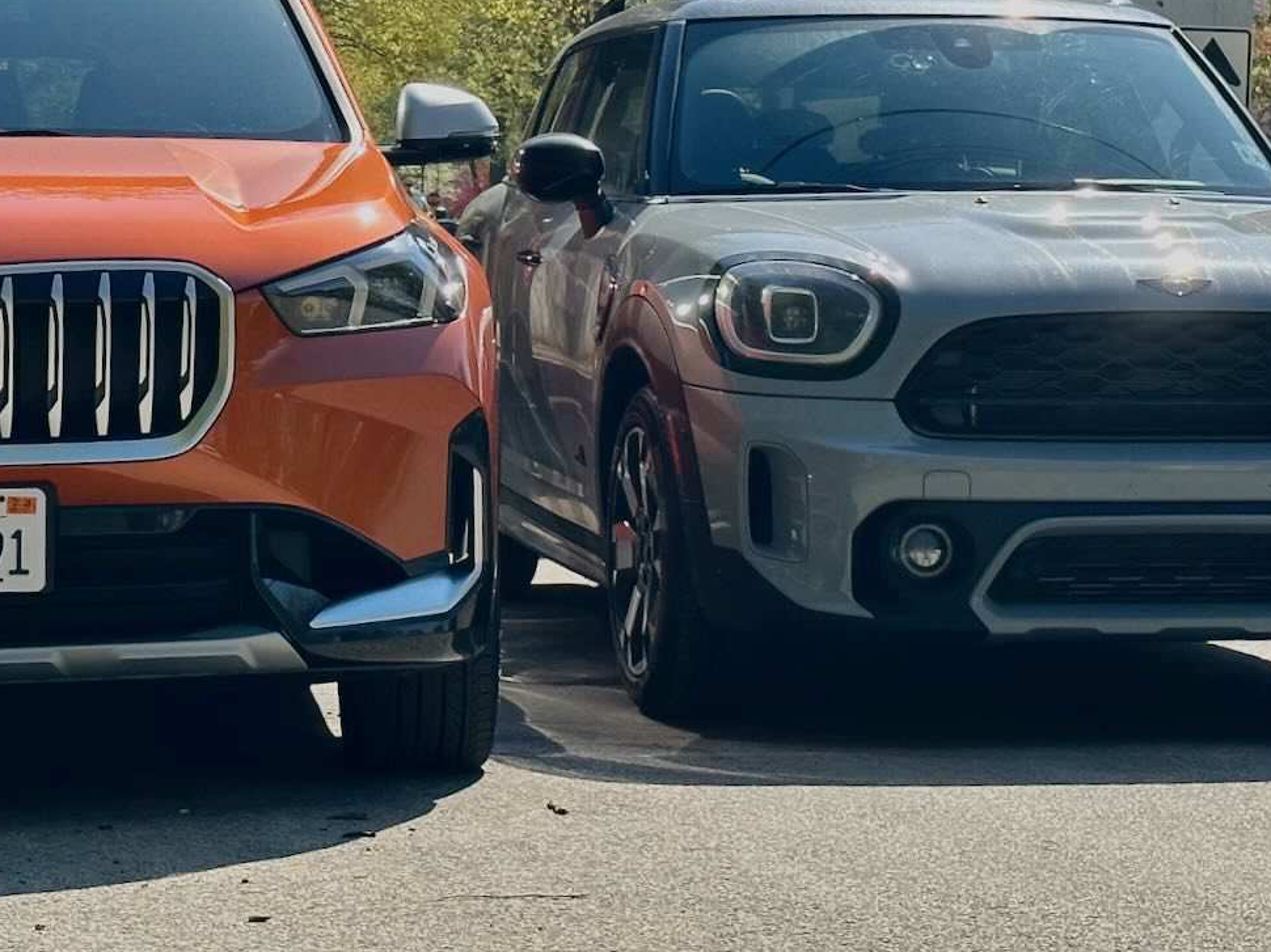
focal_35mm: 99
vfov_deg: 14.8
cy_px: 178
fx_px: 3634
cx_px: 459
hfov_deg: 19.8
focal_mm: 6.86
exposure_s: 1/2597
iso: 64
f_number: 1.78
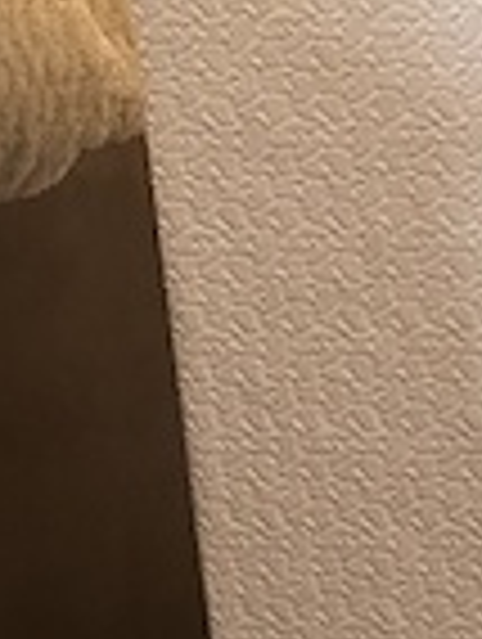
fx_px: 2499
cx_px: 973
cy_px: 1287
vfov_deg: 12.7
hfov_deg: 10.2
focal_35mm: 135
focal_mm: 6.86
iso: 640
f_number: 1.78
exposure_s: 1/60
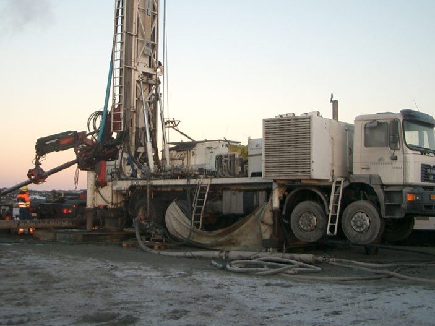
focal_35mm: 51
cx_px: 178
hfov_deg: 37.4
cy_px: 102
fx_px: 641
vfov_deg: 28.3
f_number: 2.6
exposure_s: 1/100
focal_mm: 5.8
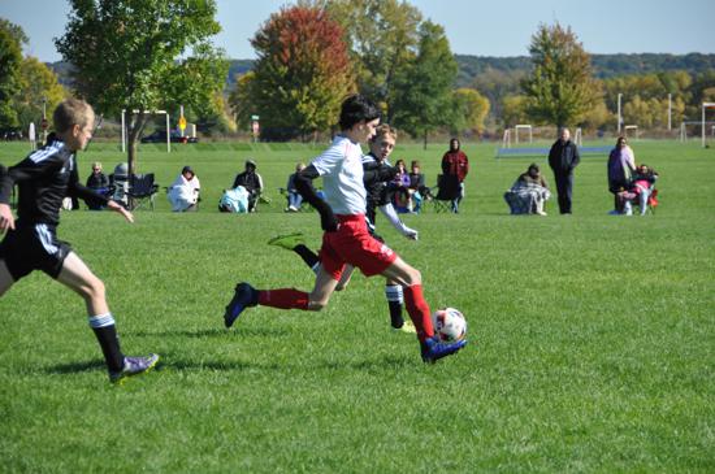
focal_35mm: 168
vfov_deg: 8.1
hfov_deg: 12.2
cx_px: 358
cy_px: 237
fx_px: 3332
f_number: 6.3
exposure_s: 1/1600
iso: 400
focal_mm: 112
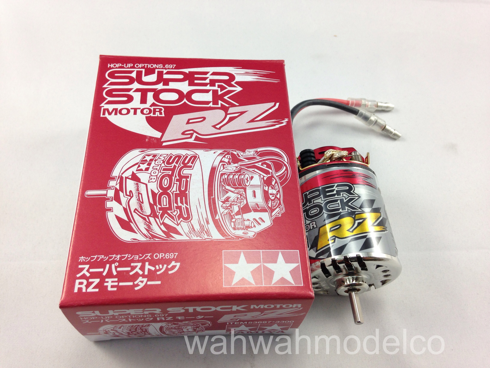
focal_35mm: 33
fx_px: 467
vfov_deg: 42.9
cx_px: 245
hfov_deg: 55.4
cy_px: 184
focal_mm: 4.13
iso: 50
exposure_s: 1/60
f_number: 2.4
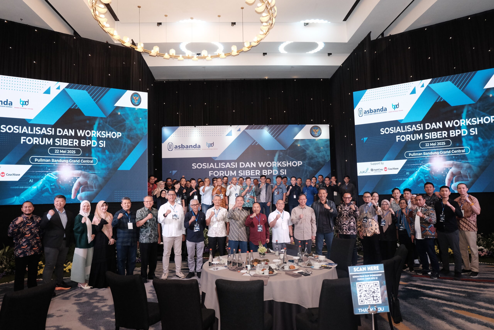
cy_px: 165
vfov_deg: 53.1
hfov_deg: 73.7
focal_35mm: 24
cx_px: 247
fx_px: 329
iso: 1600
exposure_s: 1/125
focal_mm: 16
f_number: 3.5
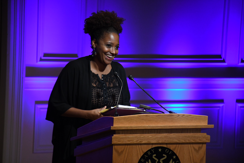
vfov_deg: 6.5
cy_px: 82
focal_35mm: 210
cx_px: 122
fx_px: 1423
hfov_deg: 9.8
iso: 2500
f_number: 5.6
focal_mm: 140
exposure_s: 1/200
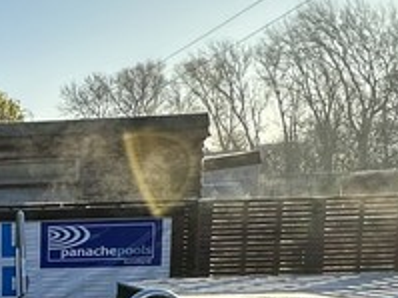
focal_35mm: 72
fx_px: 827
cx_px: -214
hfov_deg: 22.0
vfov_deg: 19.7
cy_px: 312
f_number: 2.2
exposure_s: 1/759
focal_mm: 2.22
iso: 50
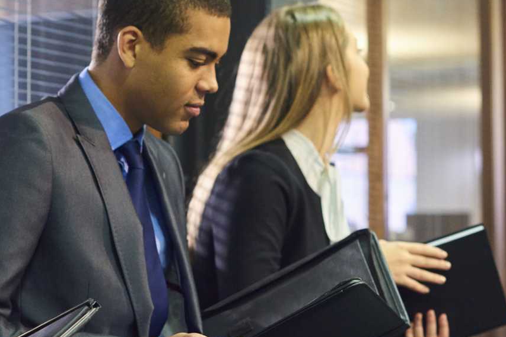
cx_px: 151
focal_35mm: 120
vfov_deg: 11.4
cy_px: 210
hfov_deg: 17.0
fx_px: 1687
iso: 1250
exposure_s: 1/100
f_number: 4
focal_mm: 50
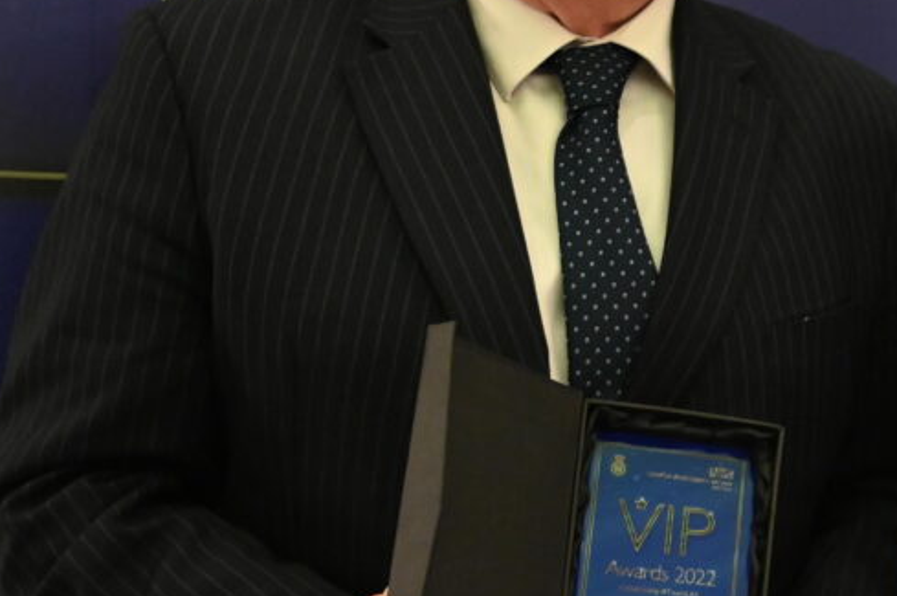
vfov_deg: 15.5
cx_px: 1291
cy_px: 381
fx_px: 2190
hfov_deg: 20.3
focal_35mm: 88
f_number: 4
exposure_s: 1/60
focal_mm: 28
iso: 4500
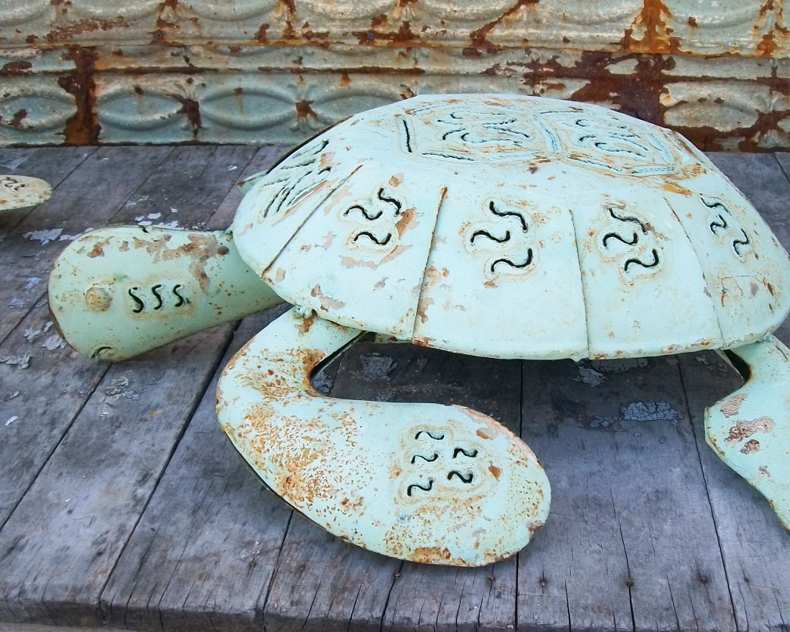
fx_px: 1005
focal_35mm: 43
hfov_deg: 42.8
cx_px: 436
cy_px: 334
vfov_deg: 34.9
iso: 80
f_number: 2.7
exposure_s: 1/200
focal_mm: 6
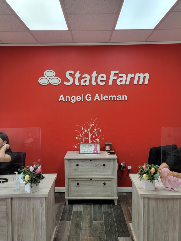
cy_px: 120
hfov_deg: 56.8
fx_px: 167
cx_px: 90
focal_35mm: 24
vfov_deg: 71.6
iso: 100
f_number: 1.8
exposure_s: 1/120
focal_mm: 6.7
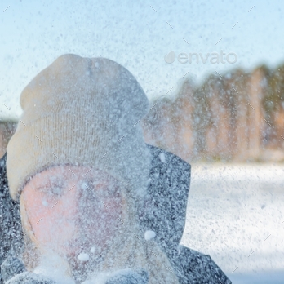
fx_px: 1653
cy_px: 296
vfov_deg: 9.7
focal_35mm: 178
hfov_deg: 9.8
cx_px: 76
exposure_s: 1/400
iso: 100
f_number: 4.5
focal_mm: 55
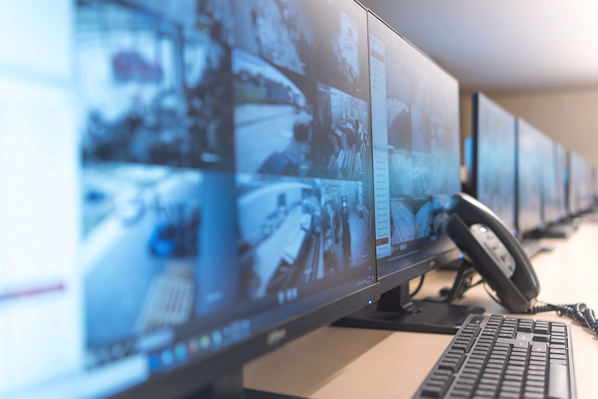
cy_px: 200
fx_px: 1994
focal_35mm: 120
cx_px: 299
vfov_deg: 11.4
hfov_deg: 17.1
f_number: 4
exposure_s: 1/500
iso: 160
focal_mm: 120
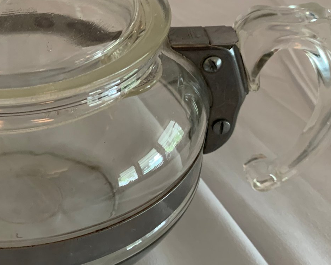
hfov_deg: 33.7
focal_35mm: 54
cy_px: 126
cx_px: 66
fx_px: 529
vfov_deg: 28.1
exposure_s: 1/60
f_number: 1.8
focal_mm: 4.25
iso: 200
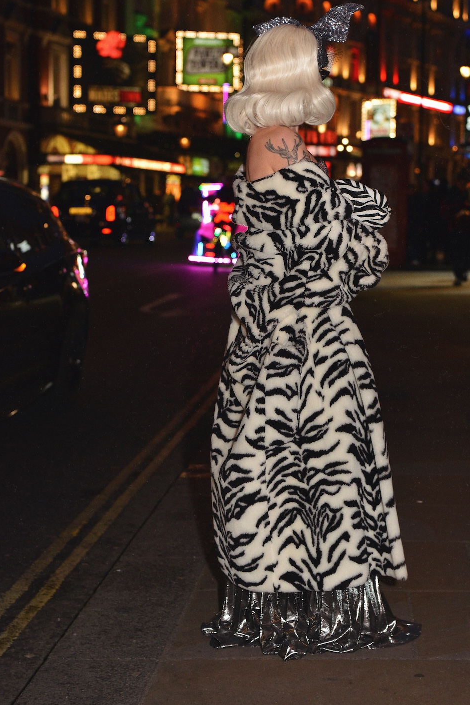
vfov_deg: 29.2
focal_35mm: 69
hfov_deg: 19.7
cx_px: 293
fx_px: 1351
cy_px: 279
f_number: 4
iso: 800
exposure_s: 1/160
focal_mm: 55
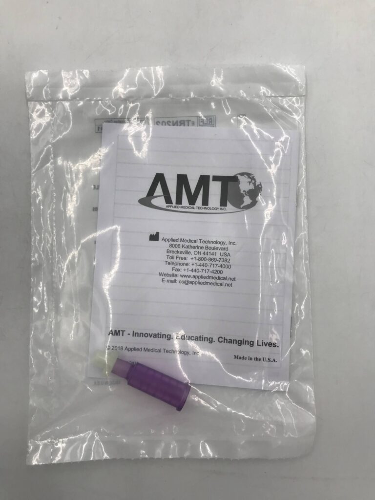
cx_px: 188
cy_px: 250
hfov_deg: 49.7
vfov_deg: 63.4
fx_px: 404
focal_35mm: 28
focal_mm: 3.99
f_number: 1.8
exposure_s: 1/60
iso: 32
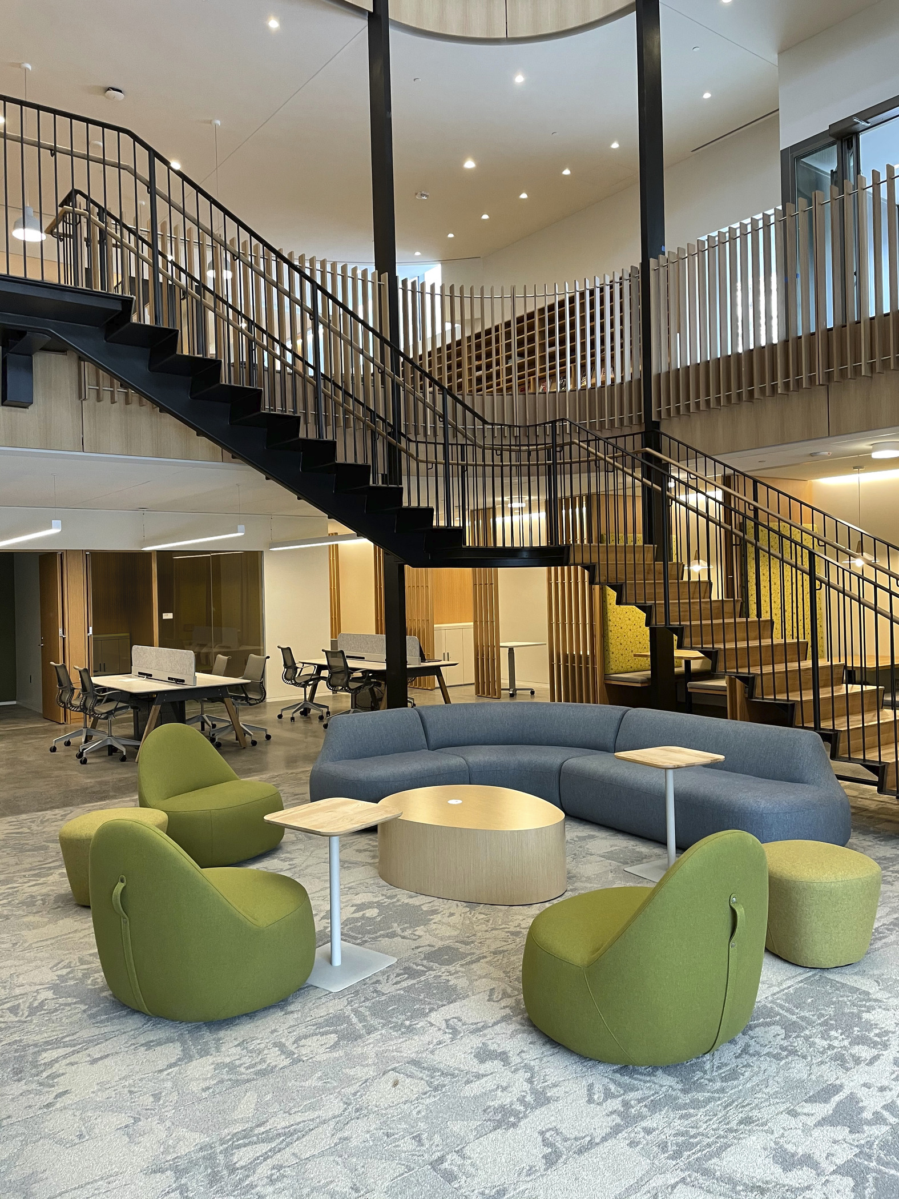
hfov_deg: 53.1
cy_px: 600
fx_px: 900
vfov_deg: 67.3
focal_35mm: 26
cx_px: 450
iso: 100
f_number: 1.6
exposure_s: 1/60
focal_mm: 4.2
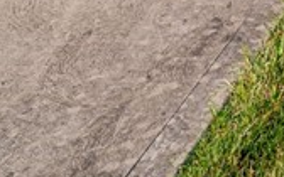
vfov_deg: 8.8
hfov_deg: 14.5
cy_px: -412
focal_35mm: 112
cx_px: 615
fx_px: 867
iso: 50
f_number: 11
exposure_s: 1/400
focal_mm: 17
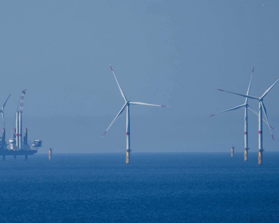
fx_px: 3731
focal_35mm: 452
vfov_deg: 3.4
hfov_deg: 4.3
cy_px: 112
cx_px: 134
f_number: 5
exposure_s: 1/4000
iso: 320
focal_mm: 400
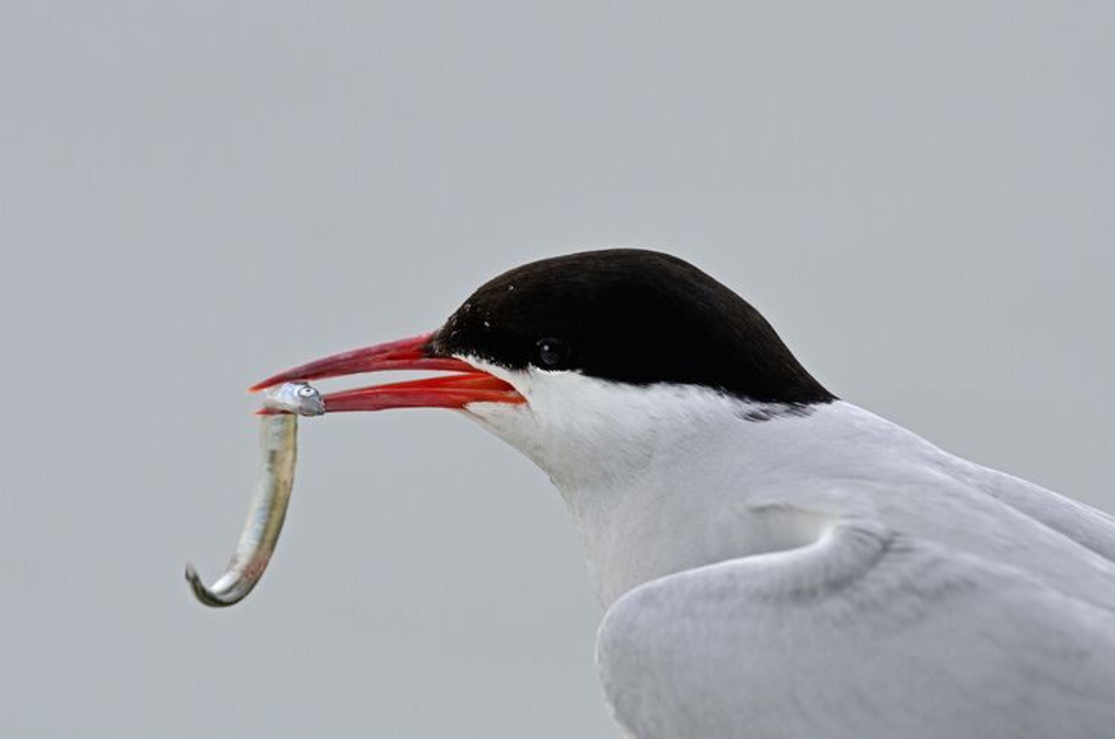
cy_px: 370
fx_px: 13910
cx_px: 558
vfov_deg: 3.0
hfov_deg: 4.6
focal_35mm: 450
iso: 400
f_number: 6.3
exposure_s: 1/800
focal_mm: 300
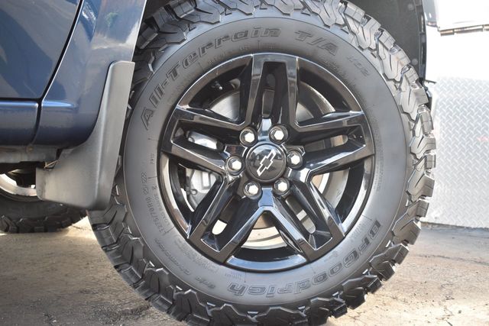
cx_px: 244
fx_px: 550
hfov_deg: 47.9
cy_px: 163
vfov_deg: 33.0
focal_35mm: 40
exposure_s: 1/125
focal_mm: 27
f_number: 4
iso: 800
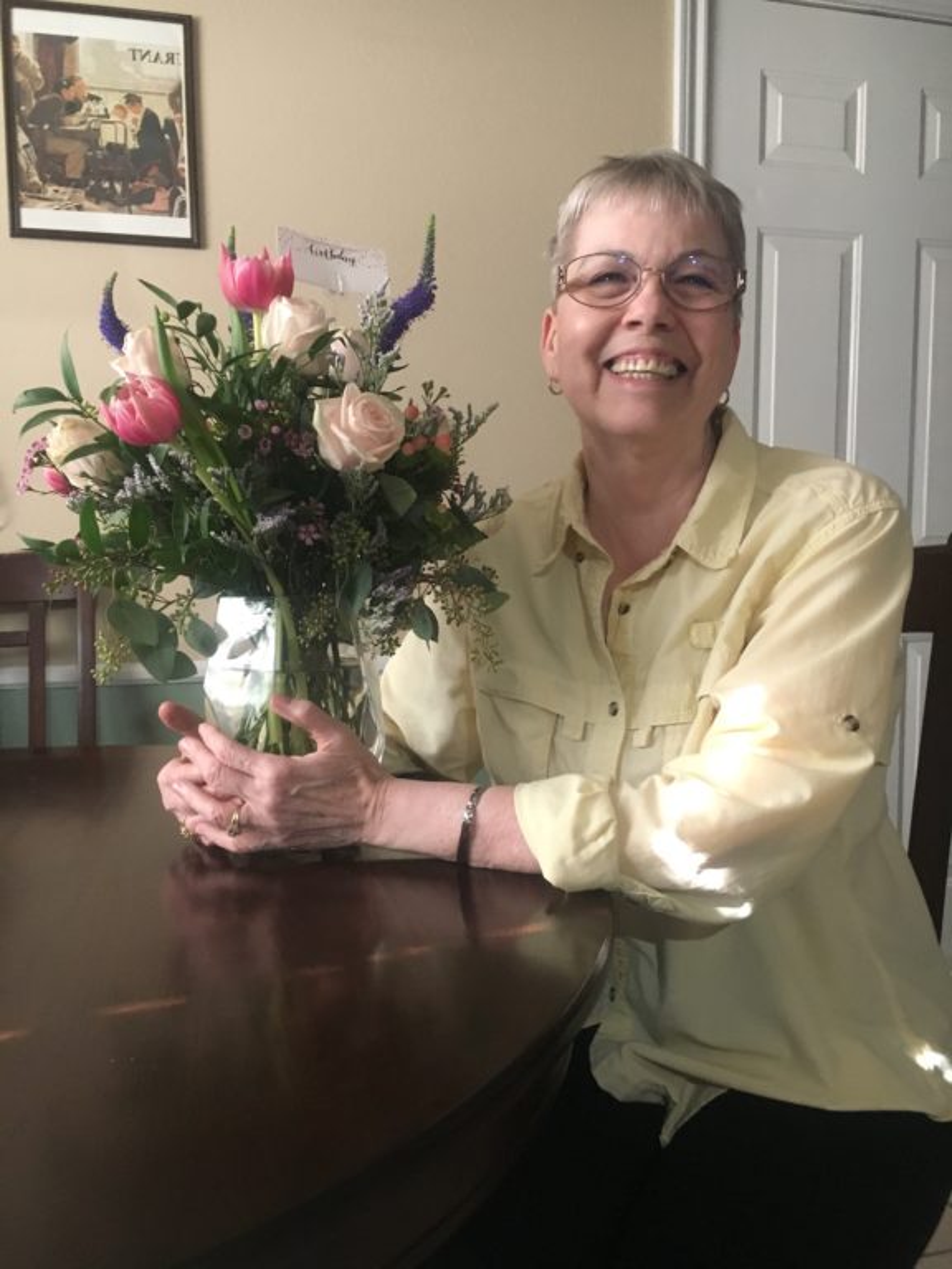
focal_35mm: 29
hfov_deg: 48.2
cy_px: 634
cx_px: 476
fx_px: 1063
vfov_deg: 61.7
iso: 200
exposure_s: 1/20
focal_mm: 4.15
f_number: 2.2
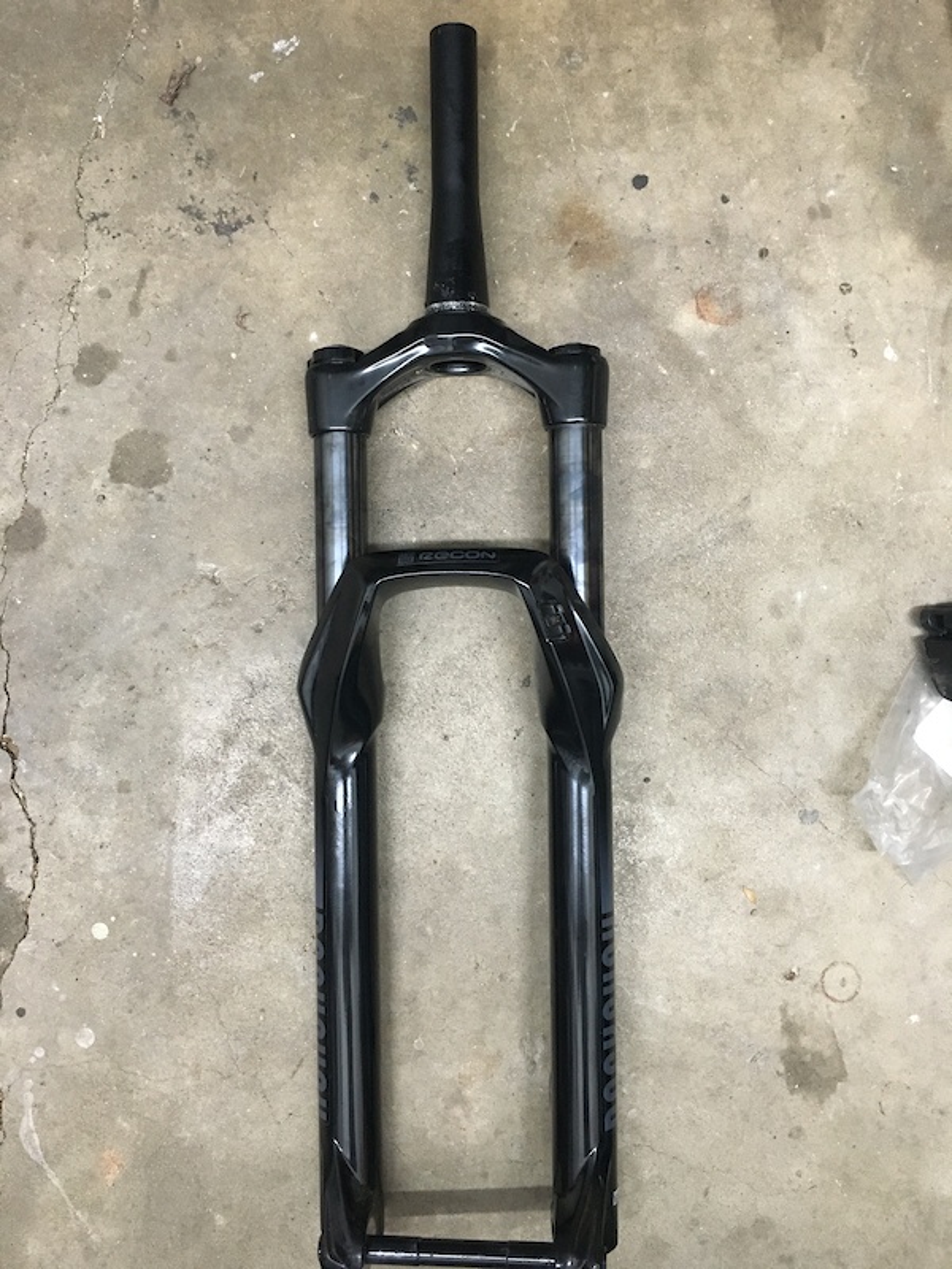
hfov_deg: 48.2
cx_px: 476
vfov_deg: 61.7
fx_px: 1063
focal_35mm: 29
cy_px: 634
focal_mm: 4.15
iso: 200
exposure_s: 1/30
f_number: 2.2
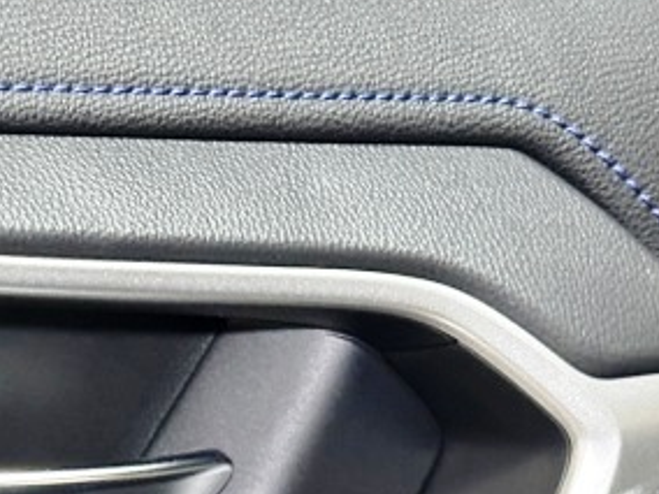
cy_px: 856
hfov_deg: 11.2
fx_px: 3293
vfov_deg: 8.3
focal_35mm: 173
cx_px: -158
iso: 640
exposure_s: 1/30
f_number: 1.78
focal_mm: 6.86
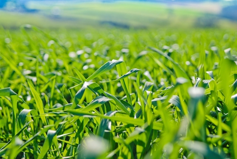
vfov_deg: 13.1
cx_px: 118
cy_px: 80
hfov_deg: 19.4
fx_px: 692
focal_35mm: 105
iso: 100
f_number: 13
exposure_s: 1/500
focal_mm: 70
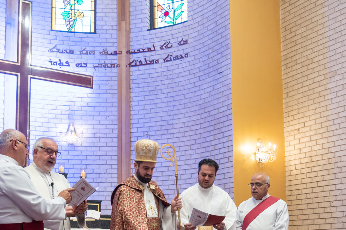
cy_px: 197
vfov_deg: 24.9
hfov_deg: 37.5
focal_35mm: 53
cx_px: 173
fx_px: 509
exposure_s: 1/250
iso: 2000
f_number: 4
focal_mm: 29
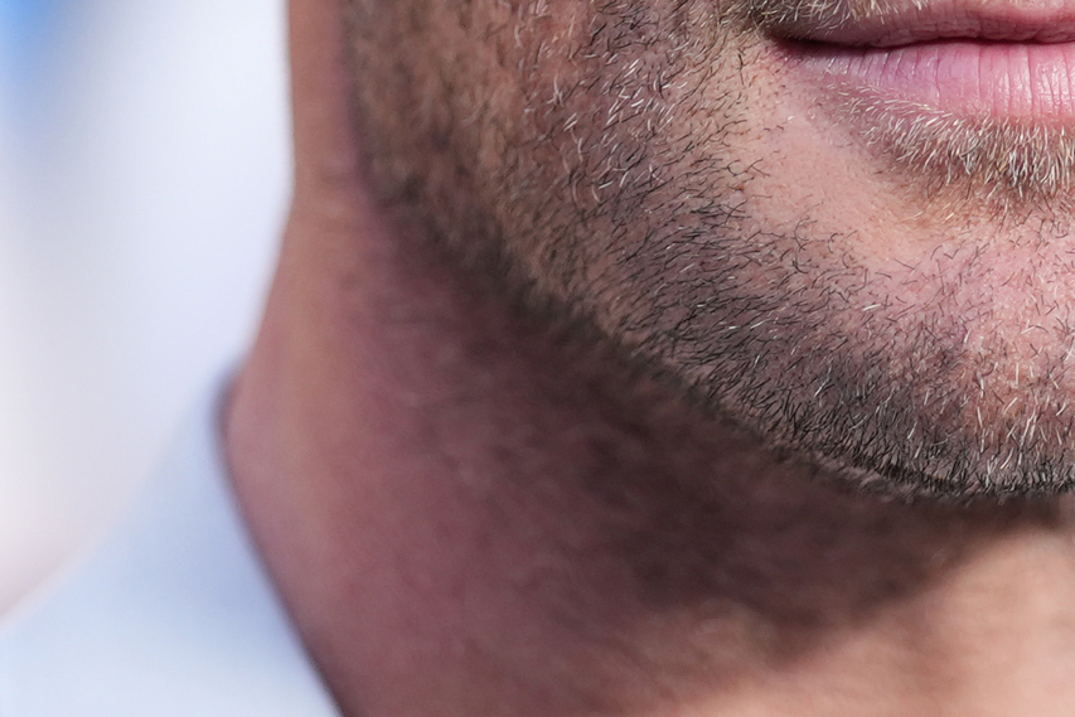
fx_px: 18904
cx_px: 776
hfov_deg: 3.3
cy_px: -7
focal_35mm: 633
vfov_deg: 2.2
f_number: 1.8
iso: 800
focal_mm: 135
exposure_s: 1/500
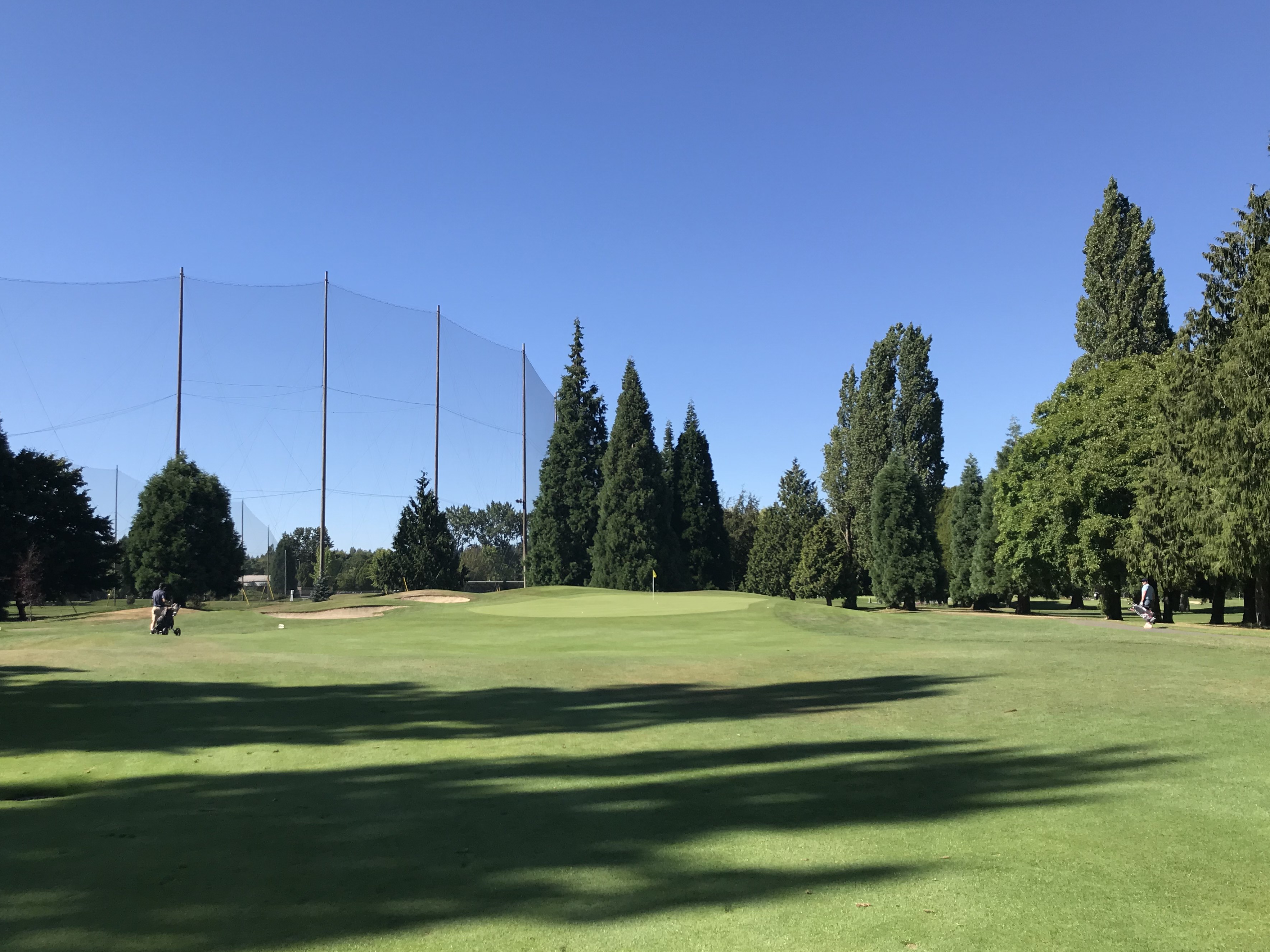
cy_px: 531
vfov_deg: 44.1
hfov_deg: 56.8
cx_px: 598
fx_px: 1174
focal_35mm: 32
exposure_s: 1/1650
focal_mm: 3.99
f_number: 1.8
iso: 20
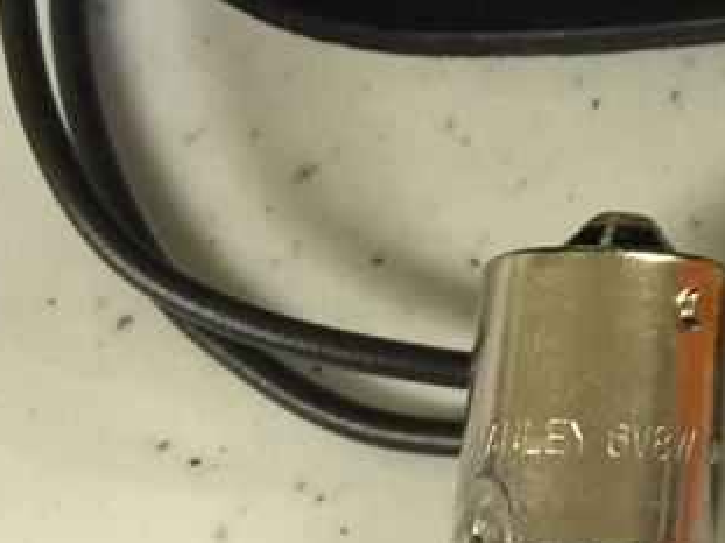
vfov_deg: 11.9
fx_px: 2533
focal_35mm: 121
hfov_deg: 14.7
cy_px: -175
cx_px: 1217
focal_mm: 4.15
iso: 125
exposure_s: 1/15
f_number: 2.2
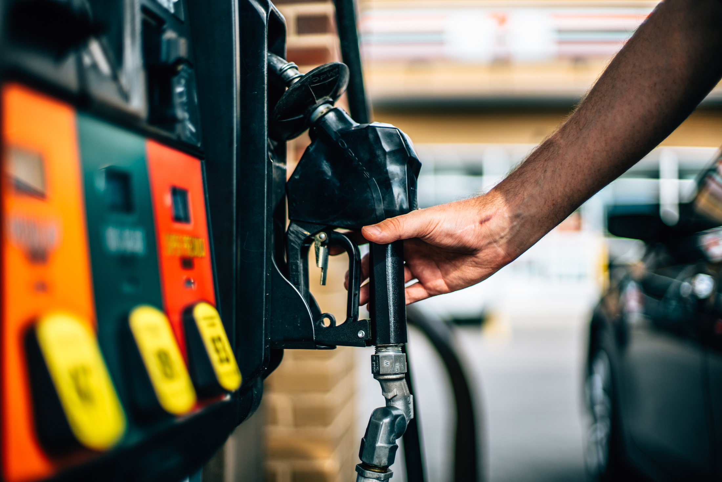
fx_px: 1003
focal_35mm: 50
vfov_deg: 27.0
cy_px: 241
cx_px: 361
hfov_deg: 39.6
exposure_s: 1/2500
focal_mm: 50
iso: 50
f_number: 1.4
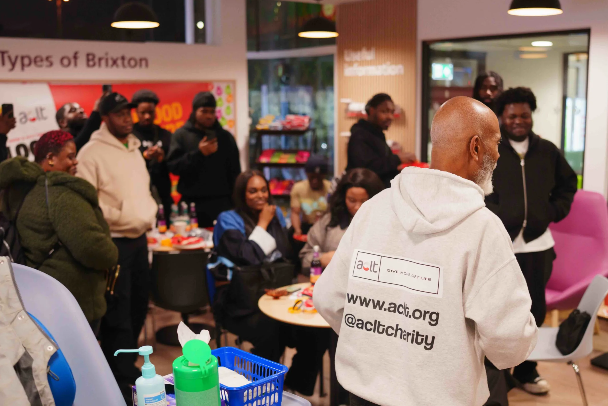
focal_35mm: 42
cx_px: 333
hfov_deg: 46.3
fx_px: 709
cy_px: 219
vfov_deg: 31.9
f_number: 2.2
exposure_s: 1/250
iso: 1250
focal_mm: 35
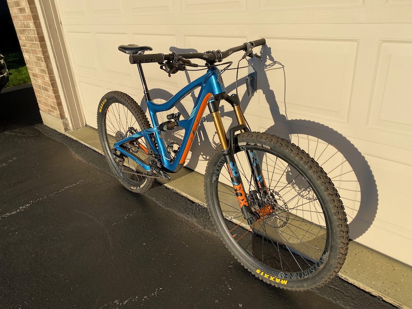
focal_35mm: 26
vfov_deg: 53.1
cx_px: 206
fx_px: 309
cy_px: 154
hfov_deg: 67.3
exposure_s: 1/2625
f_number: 1.8
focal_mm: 4.25
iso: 32
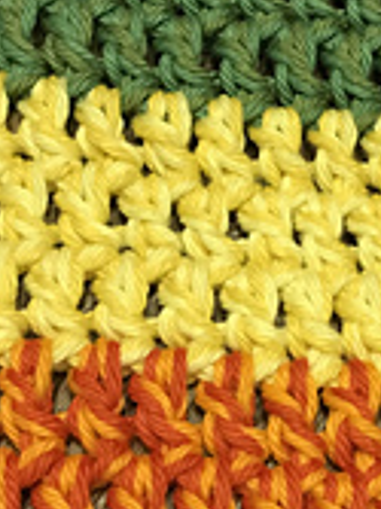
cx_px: 349
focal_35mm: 84
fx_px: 1234
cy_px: 158
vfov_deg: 23.2
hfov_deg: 17.3
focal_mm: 3.99
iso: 100
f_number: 1.8
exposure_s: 1/15
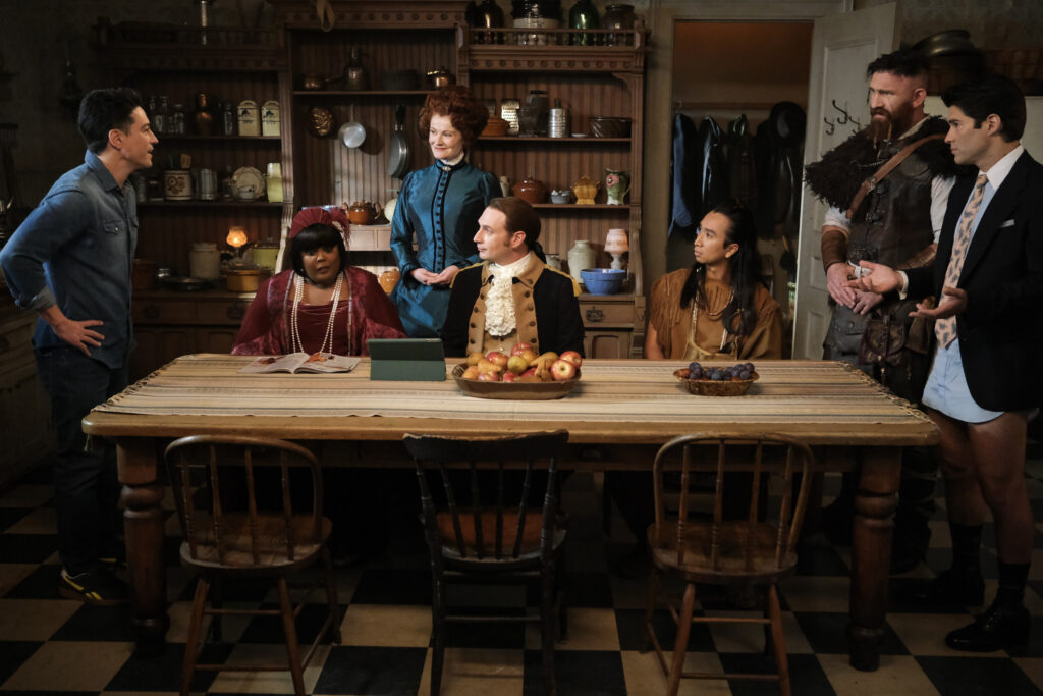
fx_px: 1014
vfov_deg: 37.9
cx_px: 522
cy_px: 348
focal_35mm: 35
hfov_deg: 54.4
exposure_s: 1/125
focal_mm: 23
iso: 6400
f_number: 2.8
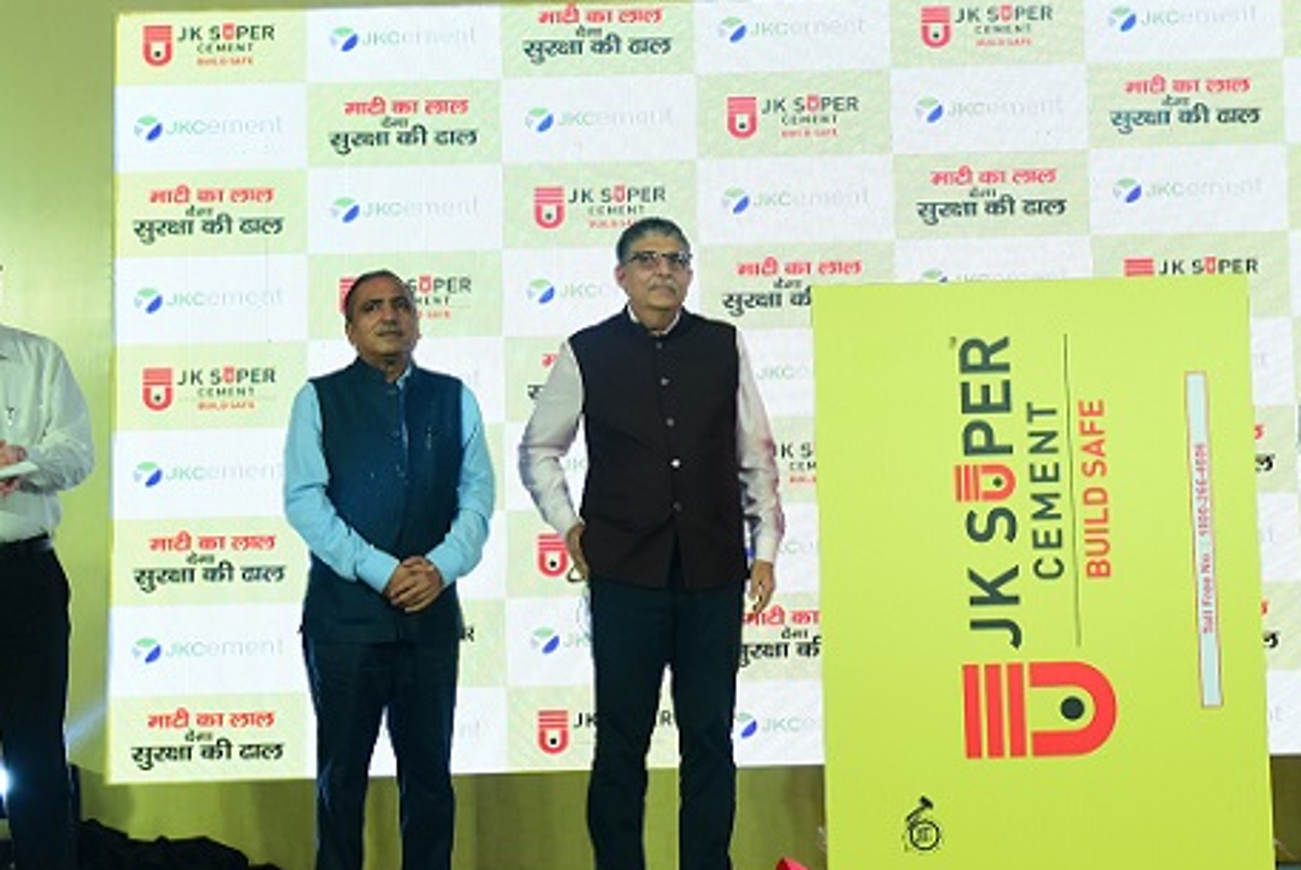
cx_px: 862
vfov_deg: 19.0
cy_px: 384
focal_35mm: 72
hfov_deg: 27.9
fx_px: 2604
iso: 2000
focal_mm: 38
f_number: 5
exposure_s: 1/200
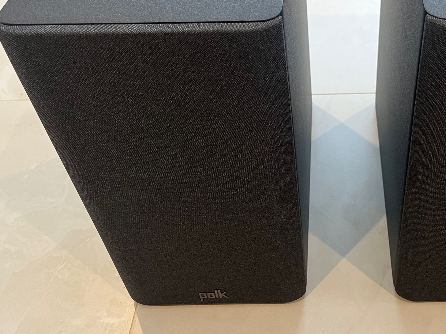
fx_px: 554
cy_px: 109
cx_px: 335
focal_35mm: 43
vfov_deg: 33.3
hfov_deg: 42.5
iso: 200
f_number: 1.6
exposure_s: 1/50
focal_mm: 5.1
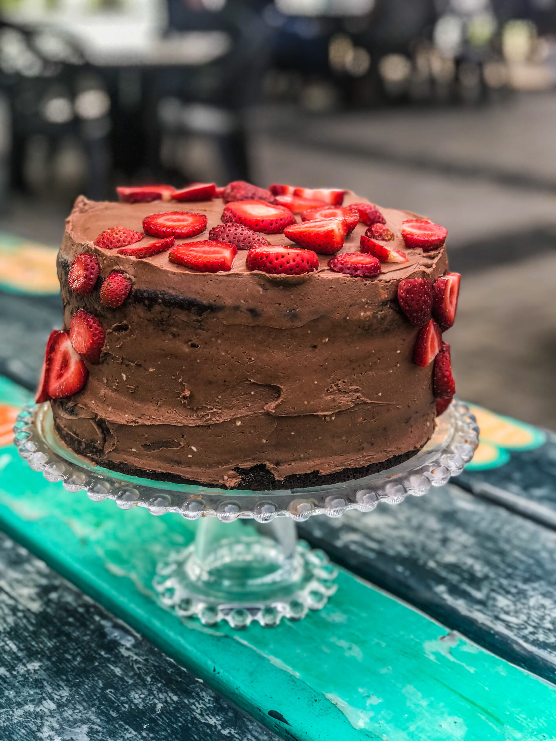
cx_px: 278
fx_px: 1221
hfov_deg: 25.7
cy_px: 370
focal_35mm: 57
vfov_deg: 33.8
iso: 20
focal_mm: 6.6
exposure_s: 1/180
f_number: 2.8
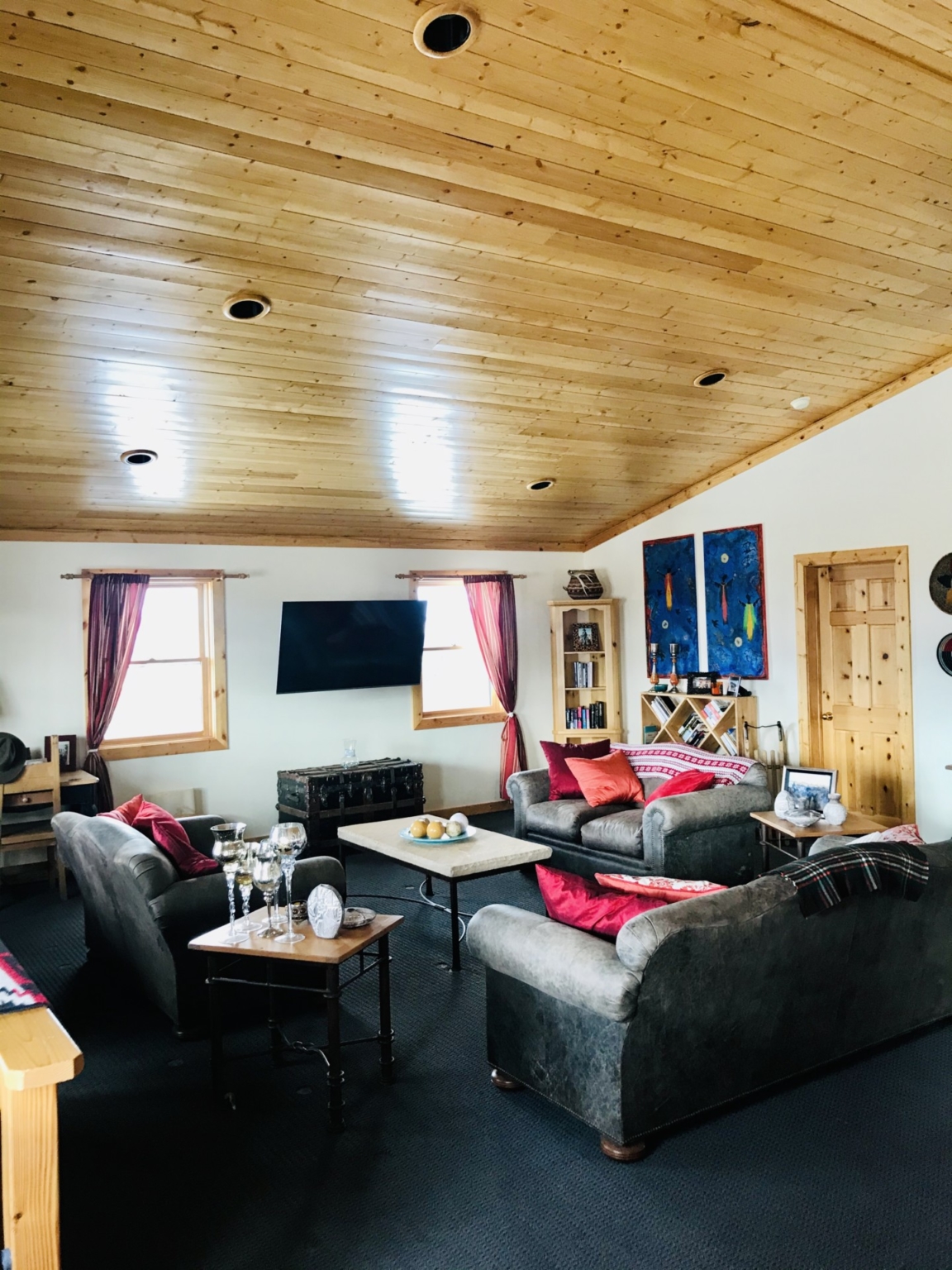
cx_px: 476
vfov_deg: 63.4
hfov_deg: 49.7
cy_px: 635
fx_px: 1027
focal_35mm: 28
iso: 40
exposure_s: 1/20
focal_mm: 3.99
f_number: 1.8
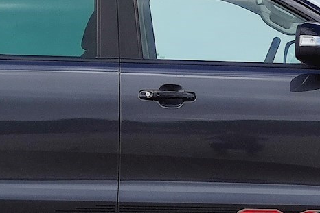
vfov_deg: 7.5
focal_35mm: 183
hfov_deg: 11.2
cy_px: 53
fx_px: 1627
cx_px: 98
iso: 100
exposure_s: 1/1648
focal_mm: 8.16
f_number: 2
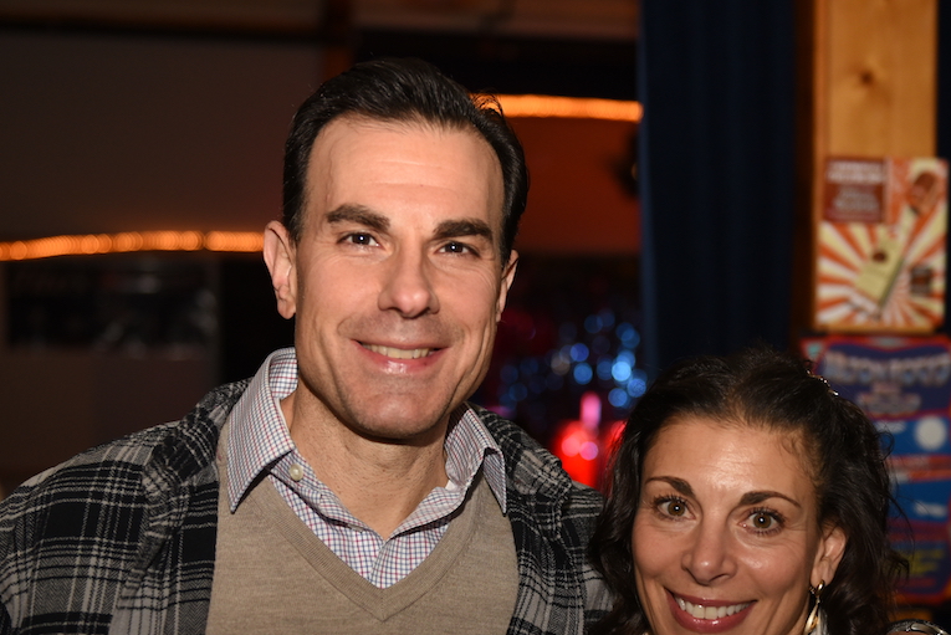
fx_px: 1824
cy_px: 489
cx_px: 537
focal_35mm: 69
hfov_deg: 29.2
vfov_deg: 19.6
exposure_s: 1/200
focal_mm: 44
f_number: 2.8
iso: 800
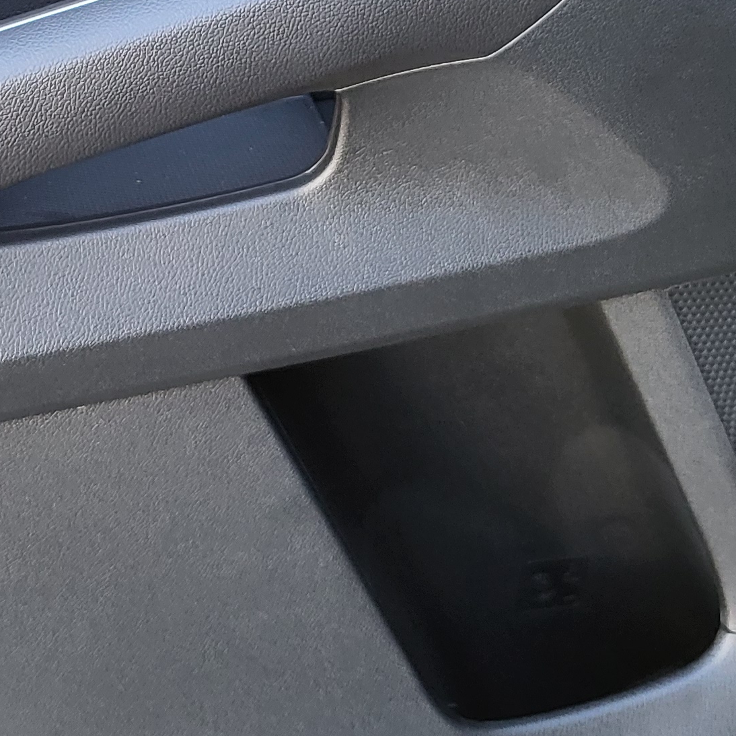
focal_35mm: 84
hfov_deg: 20.5
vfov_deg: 19.9
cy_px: -30
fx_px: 2021
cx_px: 219
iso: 250
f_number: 1.8
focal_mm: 5.4
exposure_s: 1/120
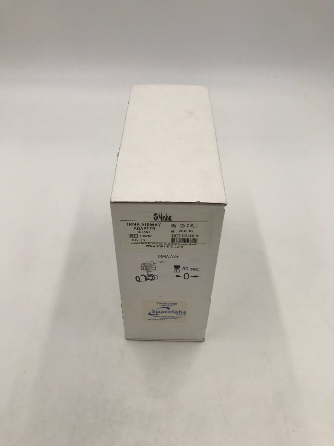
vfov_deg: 63.4
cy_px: 223
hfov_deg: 49.8
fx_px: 360
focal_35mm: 28
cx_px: 167
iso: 25
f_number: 1.8
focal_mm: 3.99
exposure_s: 1/120
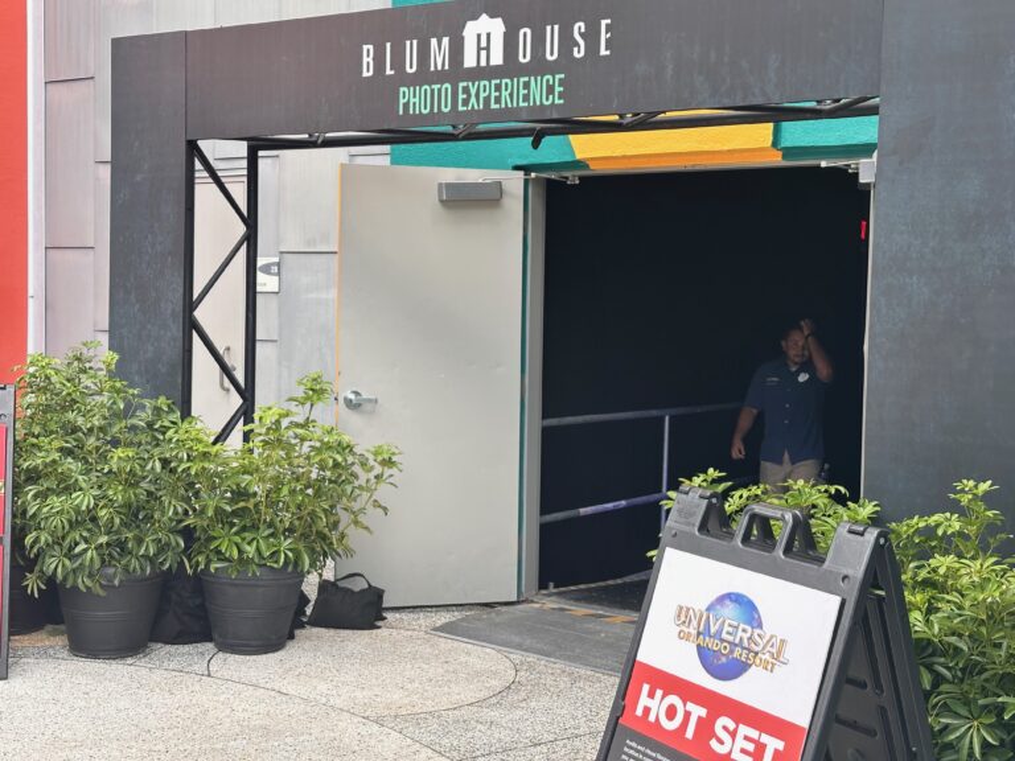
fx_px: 1407
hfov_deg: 39.7
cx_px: 508
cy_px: 380
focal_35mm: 48
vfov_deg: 30.3
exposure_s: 1/336
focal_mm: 6.86
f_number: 1.78
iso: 64
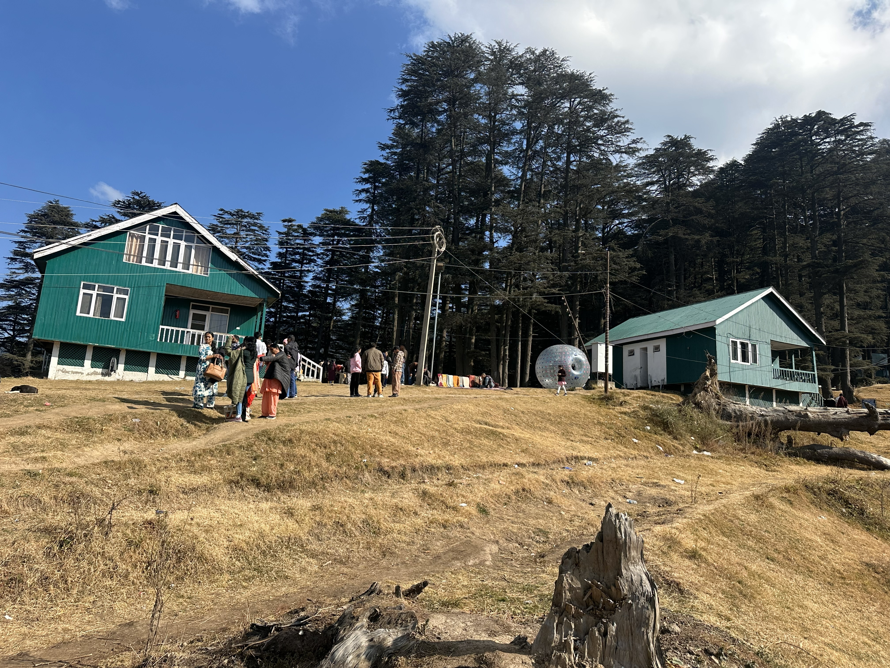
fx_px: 617
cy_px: 334
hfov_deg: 71.6
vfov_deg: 56.8
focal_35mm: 24
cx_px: 445
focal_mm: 6.86
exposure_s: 1/3472
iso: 80
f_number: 1.78
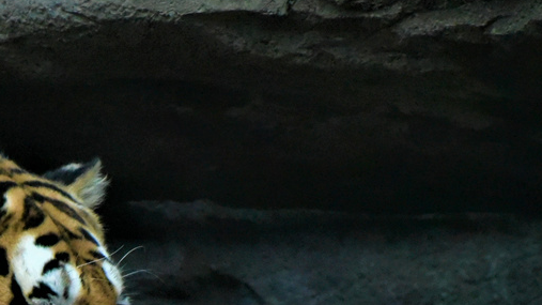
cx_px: -27
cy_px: 459
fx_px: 12013
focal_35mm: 836
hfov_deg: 2.6
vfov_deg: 1.5
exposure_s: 1/500
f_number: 8
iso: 12800
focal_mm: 250
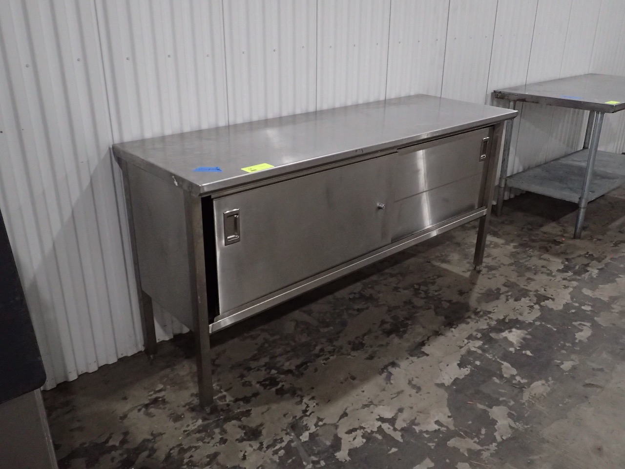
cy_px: 234
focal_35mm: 30
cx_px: 312
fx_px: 542
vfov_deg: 46.8
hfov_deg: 60.0
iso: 800
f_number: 2.3
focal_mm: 5.5
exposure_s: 1/30
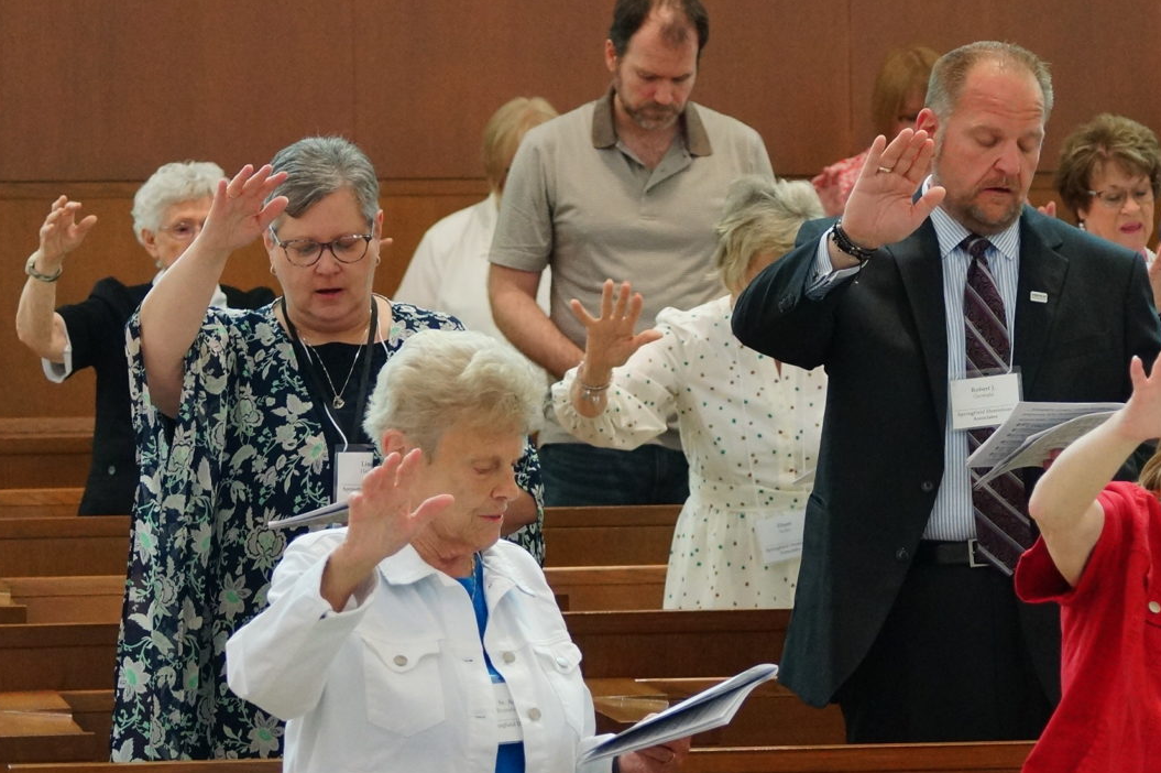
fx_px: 6156
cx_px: 779
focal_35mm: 191
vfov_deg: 7.2
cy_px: 346
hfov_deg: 10.8
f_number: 4
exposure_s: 1/125
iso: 1250
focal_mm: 70
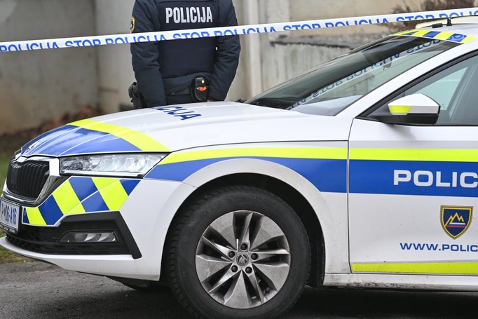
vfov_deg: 6.5
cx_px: 257
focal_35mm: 211
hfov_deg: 9.8
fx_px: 2802
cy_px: 121
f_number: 2.8
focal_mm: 160
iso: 640
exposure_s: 1/1000
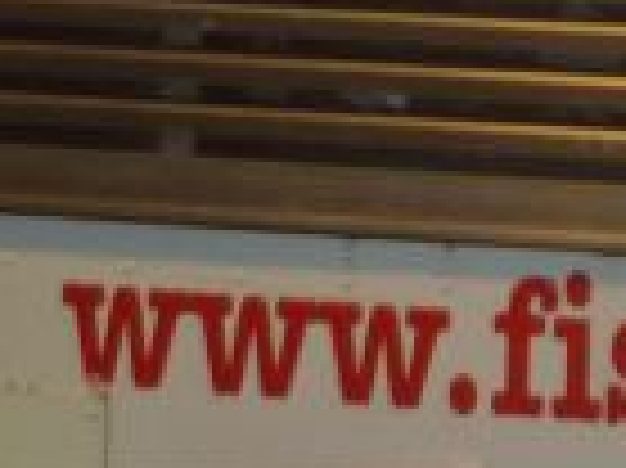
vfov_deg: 6.7
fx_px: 3776
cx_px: 1090
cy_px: -711
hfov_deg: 9.1
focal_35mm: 209
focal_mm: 4.7
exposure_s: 1/8
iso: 125
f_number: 3.4
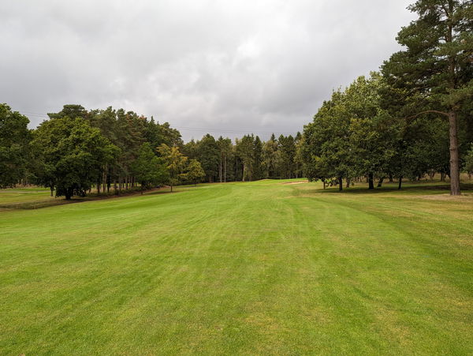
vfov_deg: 56.9
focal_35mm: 24
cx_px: 236
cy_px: 178
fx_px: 328
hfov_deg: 71.6
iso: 46
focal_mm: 6.81
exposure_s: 1/808
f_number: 1.85
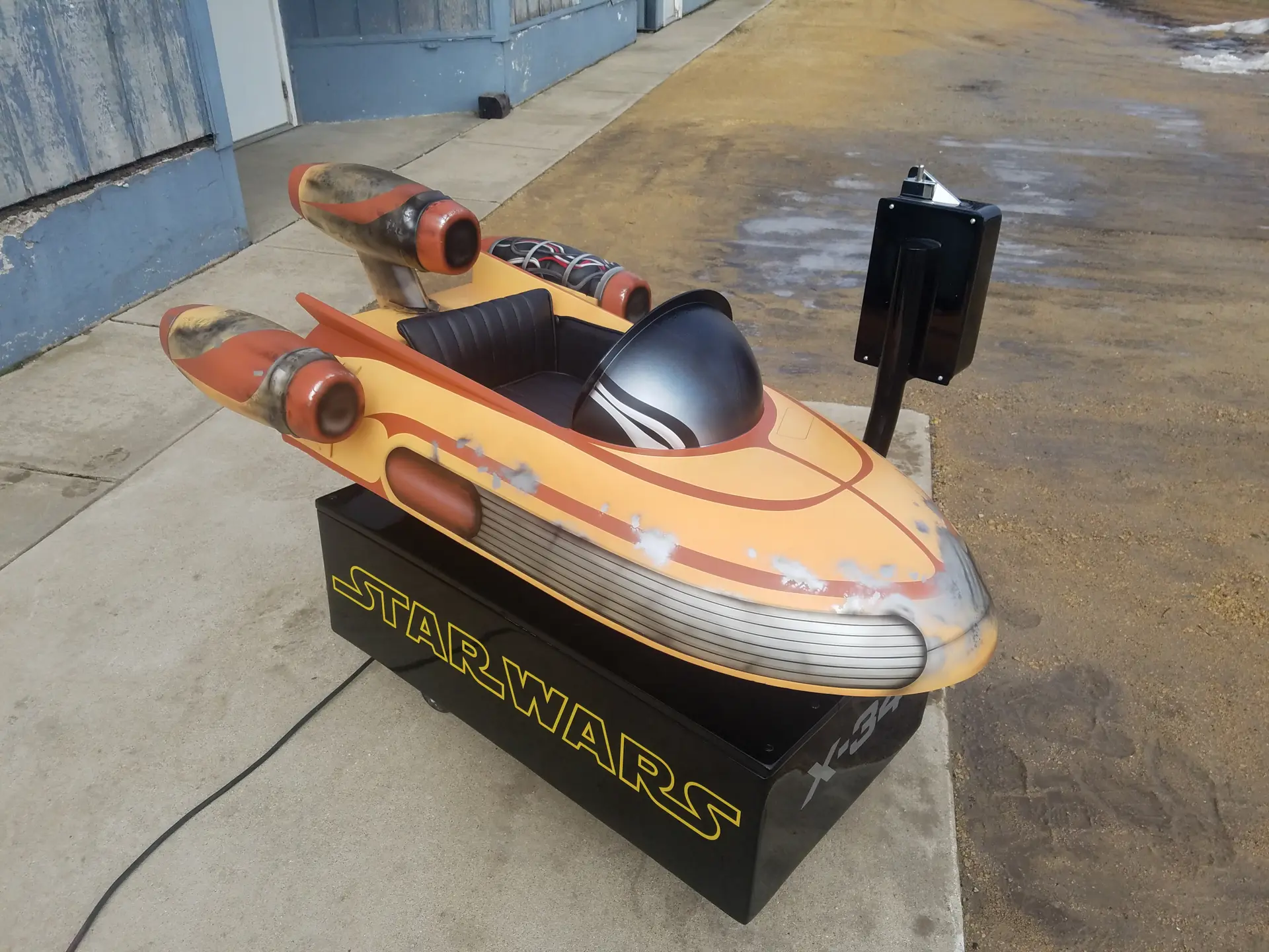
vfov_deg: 53.1
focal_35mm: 26
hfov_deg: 67.3
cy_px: 476
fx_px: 953
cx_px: 634
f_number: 1.7
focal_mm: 4.2
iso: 50
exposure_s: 1/2300
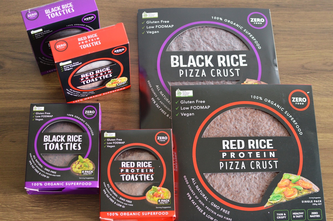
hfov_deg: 37.9
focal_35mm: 52
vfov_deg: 25.7
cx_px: 166
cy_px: 110
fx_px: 485
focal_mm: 35
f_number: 3.5
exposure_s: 1/30
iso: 800
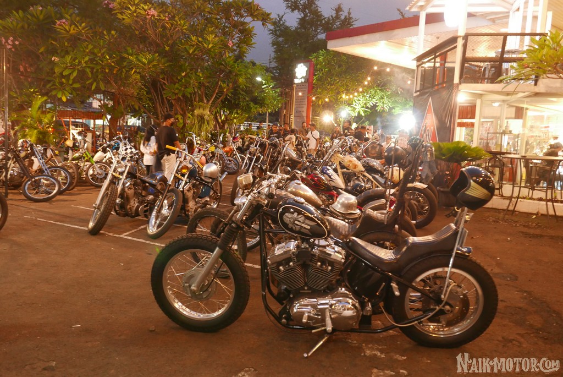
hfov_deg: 61.9
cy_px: 188
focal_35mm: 30
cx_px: 282
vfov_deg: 43.7
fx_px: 470
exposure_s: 1/13
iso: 1600
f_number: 2.2
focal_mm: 13.4
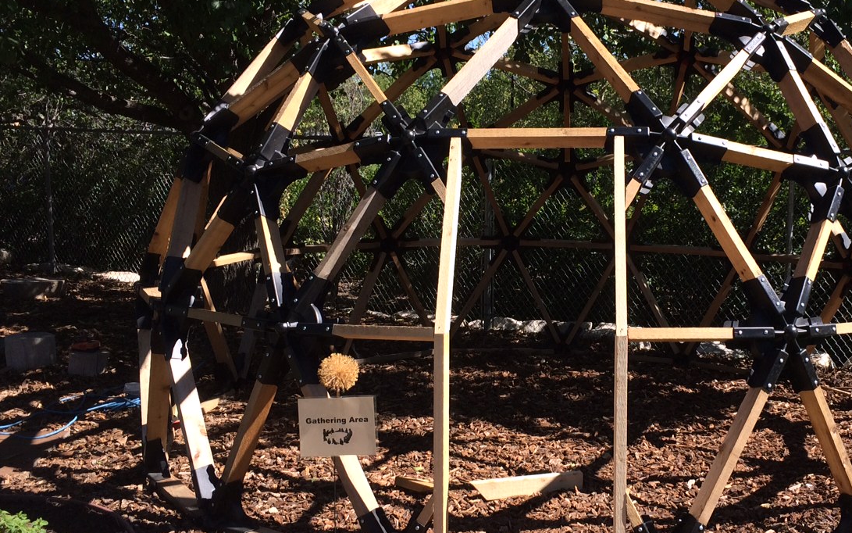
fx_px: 1068
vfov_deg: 28.0
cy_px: 273
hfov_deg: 43.0
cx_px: 549
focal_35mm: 46
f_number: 2.2
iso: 32
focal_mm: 4.15
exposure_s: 1/1053
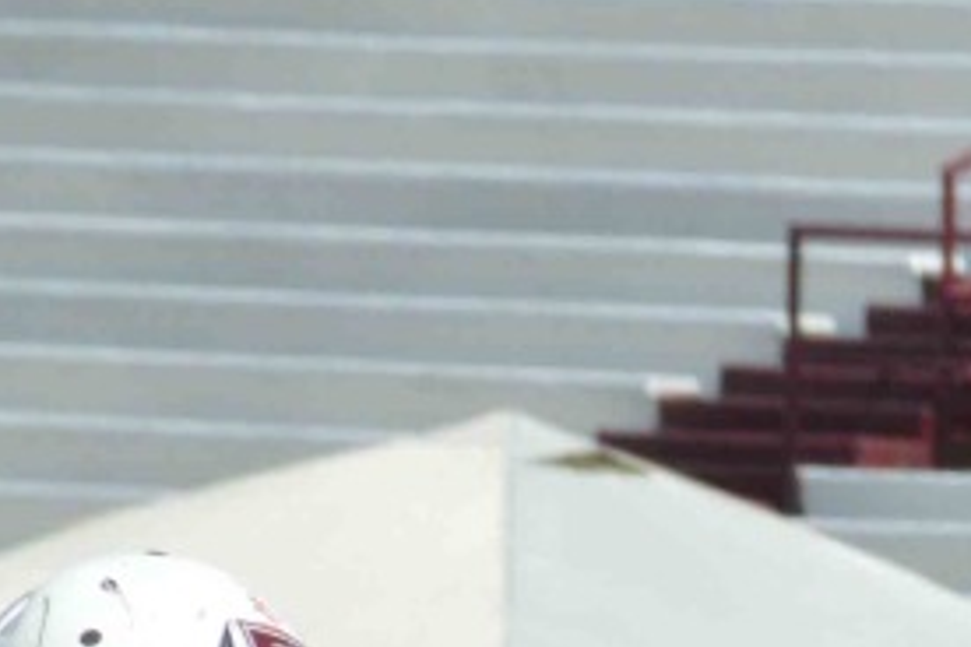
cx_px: 2793
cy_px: 2027
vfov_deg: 1.3
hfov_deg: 2.0
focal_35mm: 1026
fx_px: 27678
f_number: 10
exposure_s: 1/1600
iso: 800
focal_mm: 105
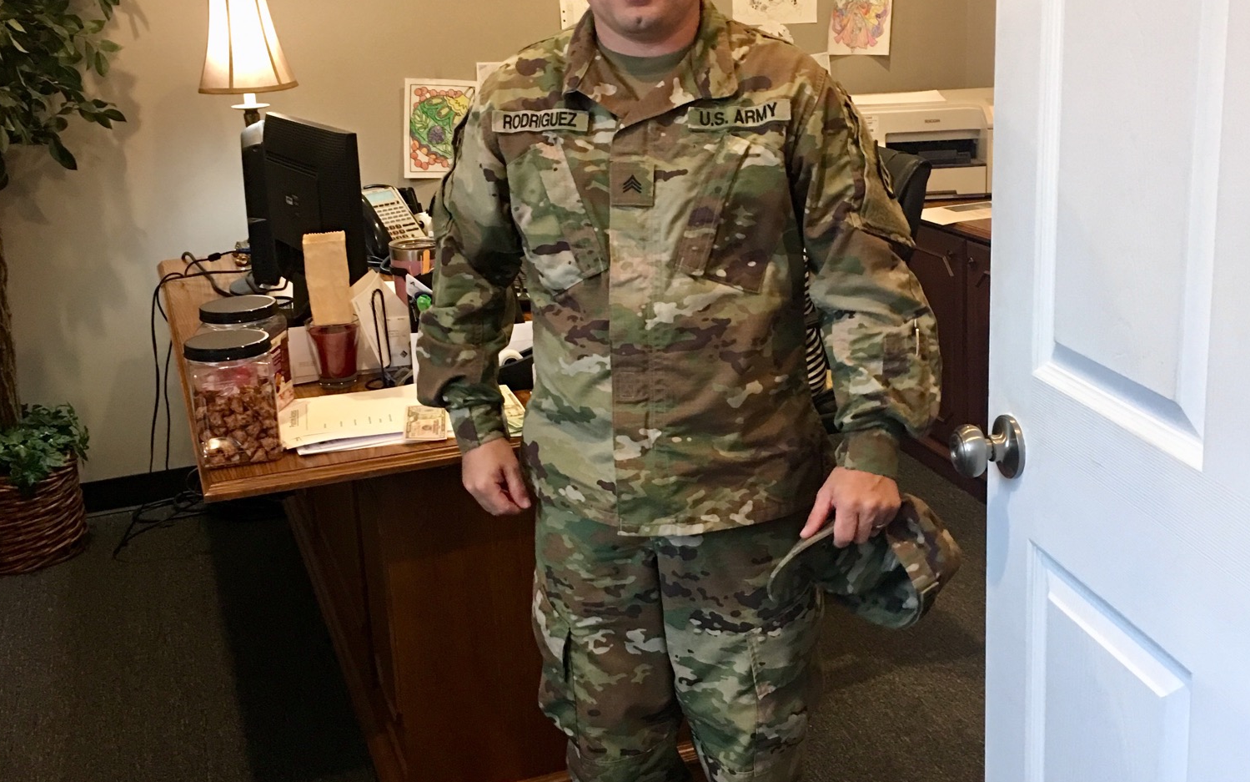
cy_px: 367
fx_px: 1431
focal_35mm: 42
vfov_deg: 30.5
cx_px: 631
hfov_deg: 47.2
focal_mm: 4.15
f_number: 2.2
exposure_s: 1/15
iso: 80
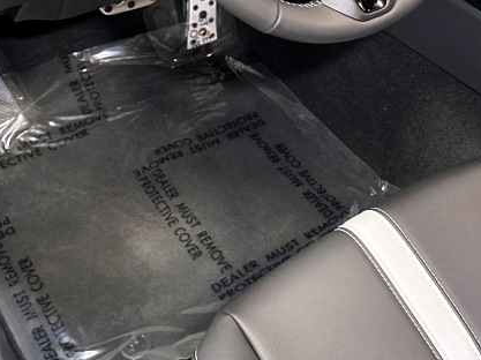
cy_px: -18
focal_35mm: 59
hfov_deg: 31.9
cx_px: 382
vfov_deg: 23.5
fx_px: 819
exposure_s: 1/30
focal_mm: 6.86
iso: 1000
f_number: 1.78
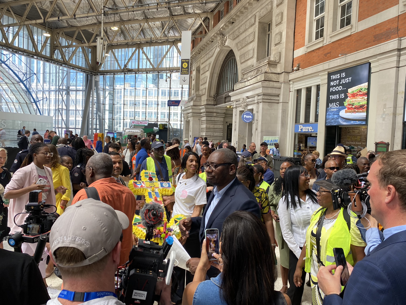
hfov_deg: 67.3
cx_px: 203
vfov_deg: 53.1
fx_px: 305
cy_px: 152
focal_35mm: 26
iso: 32
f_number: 1.8
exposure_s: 1/158
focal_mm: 4.25
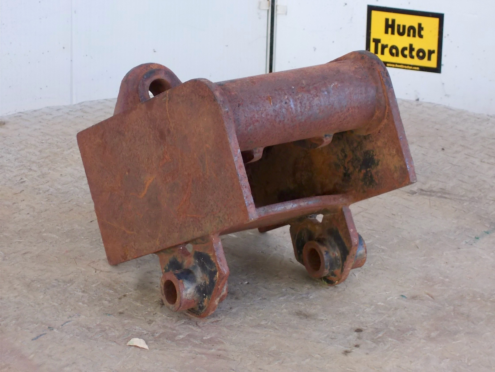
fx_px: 1859
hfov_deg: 15.2
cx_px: 248
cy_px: 186
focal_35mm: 130
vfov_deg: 11.4
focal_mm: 23
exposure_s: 1/30
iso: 200
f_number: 6.5
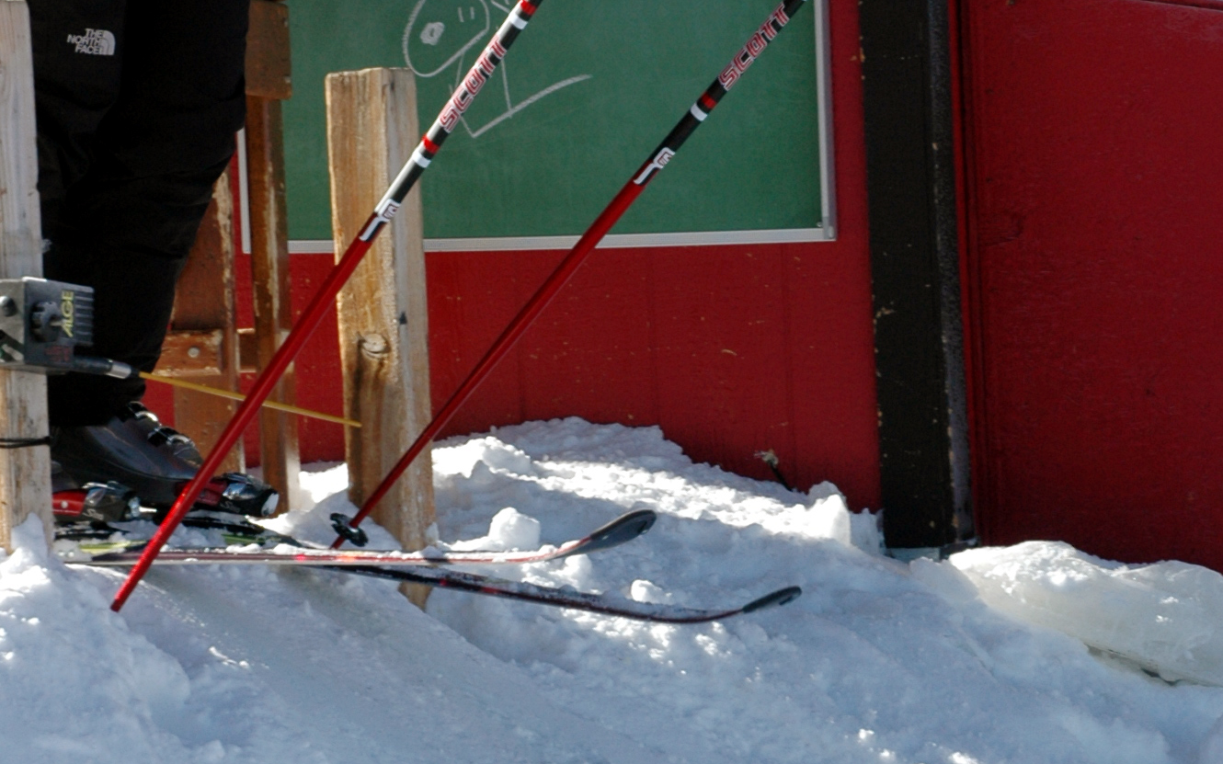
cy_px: 216
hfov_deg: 13.8
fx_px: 5066
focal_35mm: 152
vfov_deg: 8.6
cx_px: 640
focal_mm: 44
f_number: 9
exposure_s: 1/320
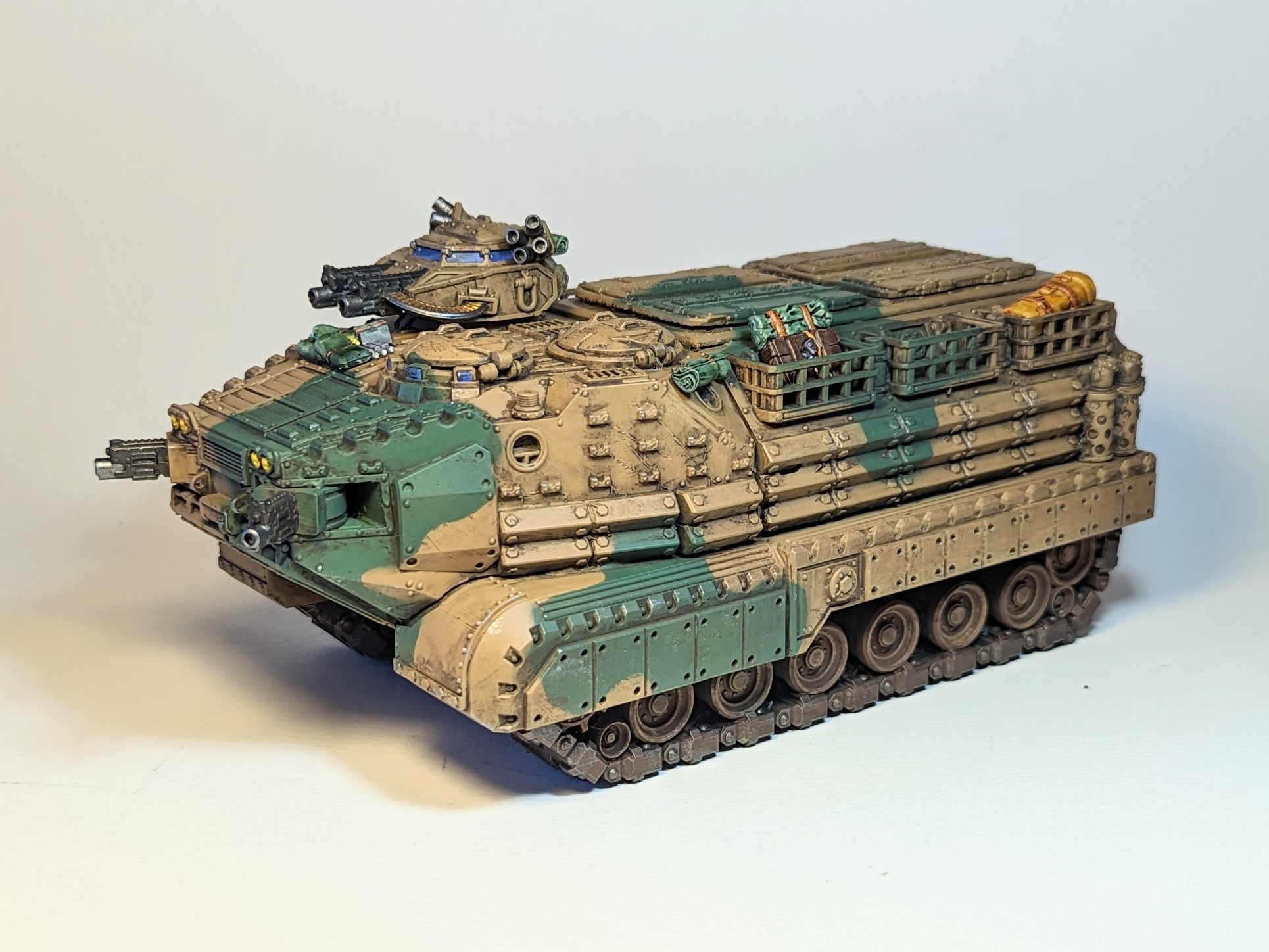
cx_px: 634
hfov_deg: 71.6
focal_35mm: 24
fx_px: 880
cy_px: 476
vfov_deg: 56.8
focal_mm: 6.81
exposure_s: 1/212
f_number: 1.85
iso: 45
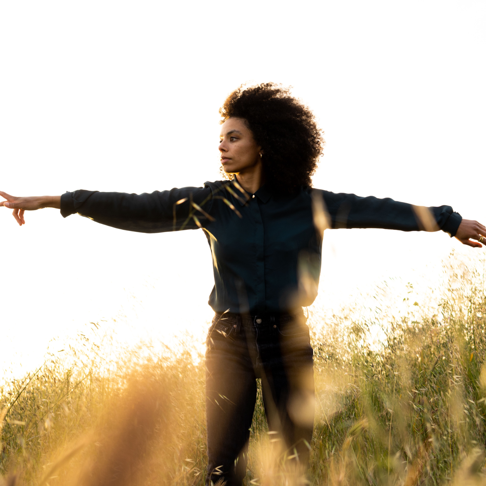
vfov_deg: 35.3
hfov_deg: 35.2
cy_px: 226
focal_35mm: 48
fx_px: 762
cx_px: 292
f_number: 3.5
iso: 100
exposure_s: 1/250
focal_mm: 35
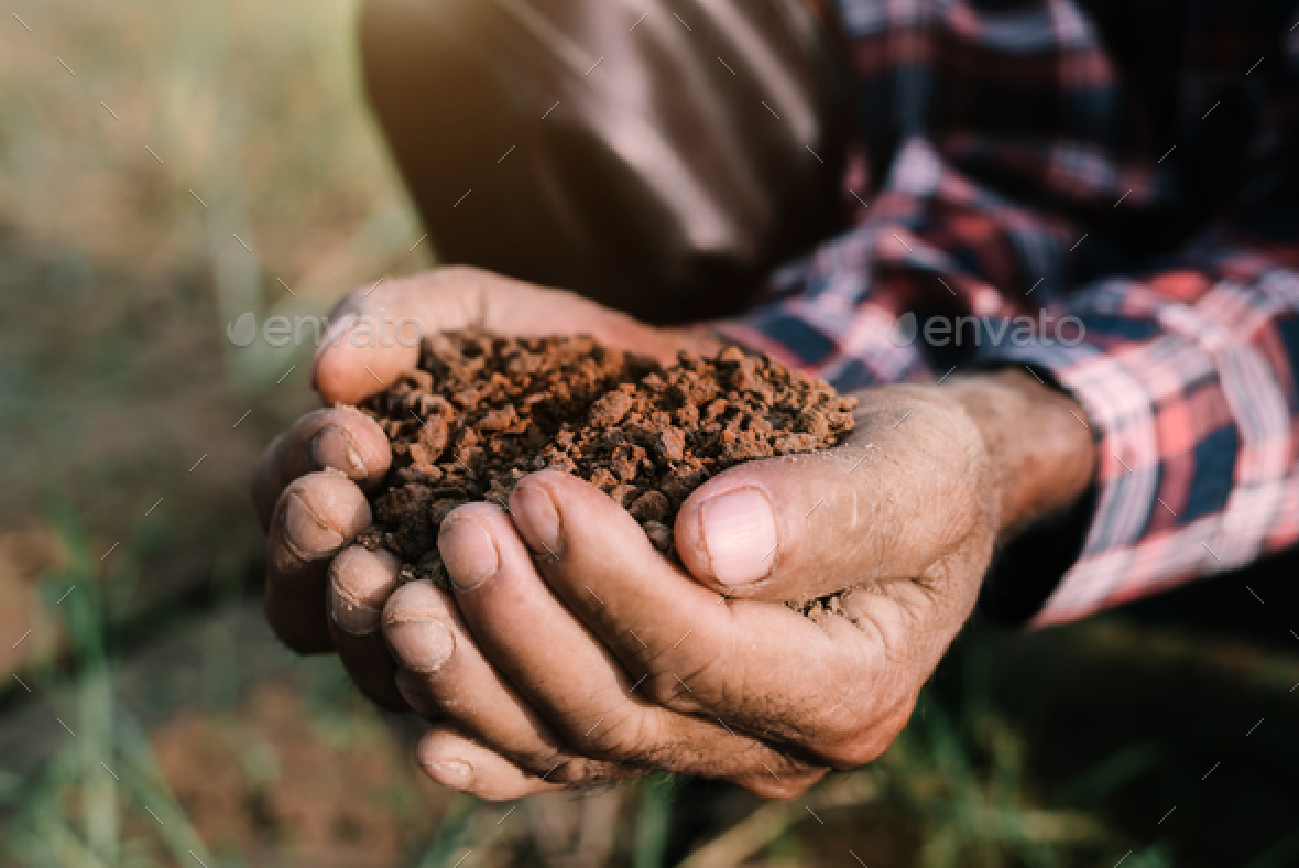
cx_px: 650
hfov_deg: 39.6
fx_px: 1805
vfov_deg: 27.0
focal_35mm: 50
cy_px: 434
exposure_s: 1/200
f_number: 4.5
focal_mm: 50
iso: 100
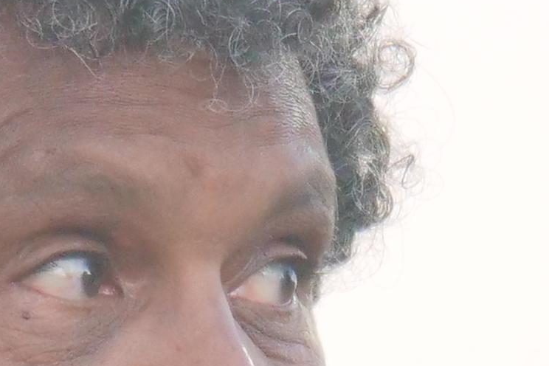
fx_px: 21318
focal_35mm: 1398
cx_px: -47
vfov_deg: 1.0
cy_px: 1068
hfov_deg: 1.5
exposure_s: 1/250
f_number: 2.8
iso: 1600
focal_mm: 100
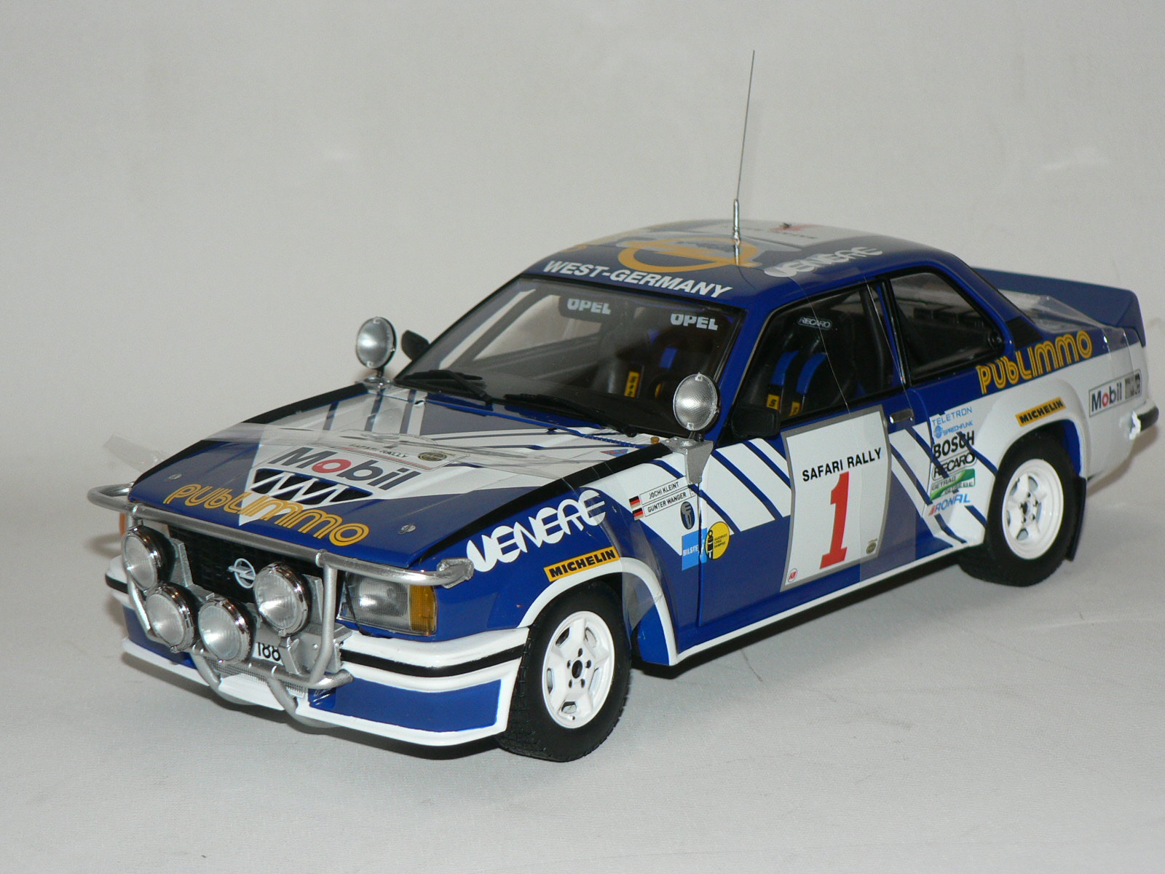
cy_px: 437
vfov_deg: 17.6
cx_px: 582
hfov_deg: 23.3
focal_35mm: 84
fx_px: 2827
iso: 100
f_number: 3.2
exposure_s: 1/60
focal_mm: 14
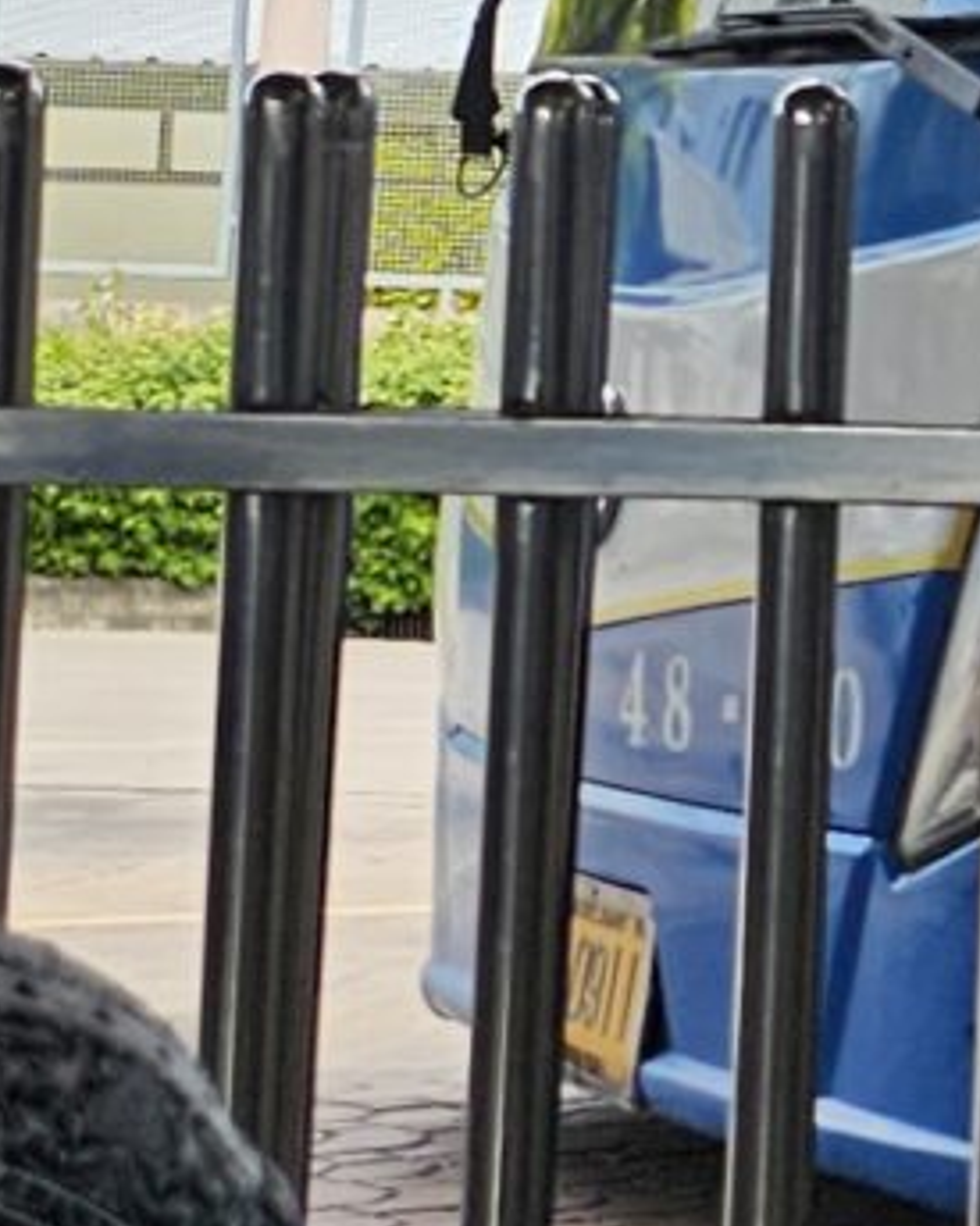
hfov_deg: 7.9
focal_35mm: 167
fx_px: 6057
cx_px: 2997
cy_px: -18
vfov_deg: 11.4
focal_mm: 6.3
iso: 10
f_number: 1.7
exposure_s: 1/125
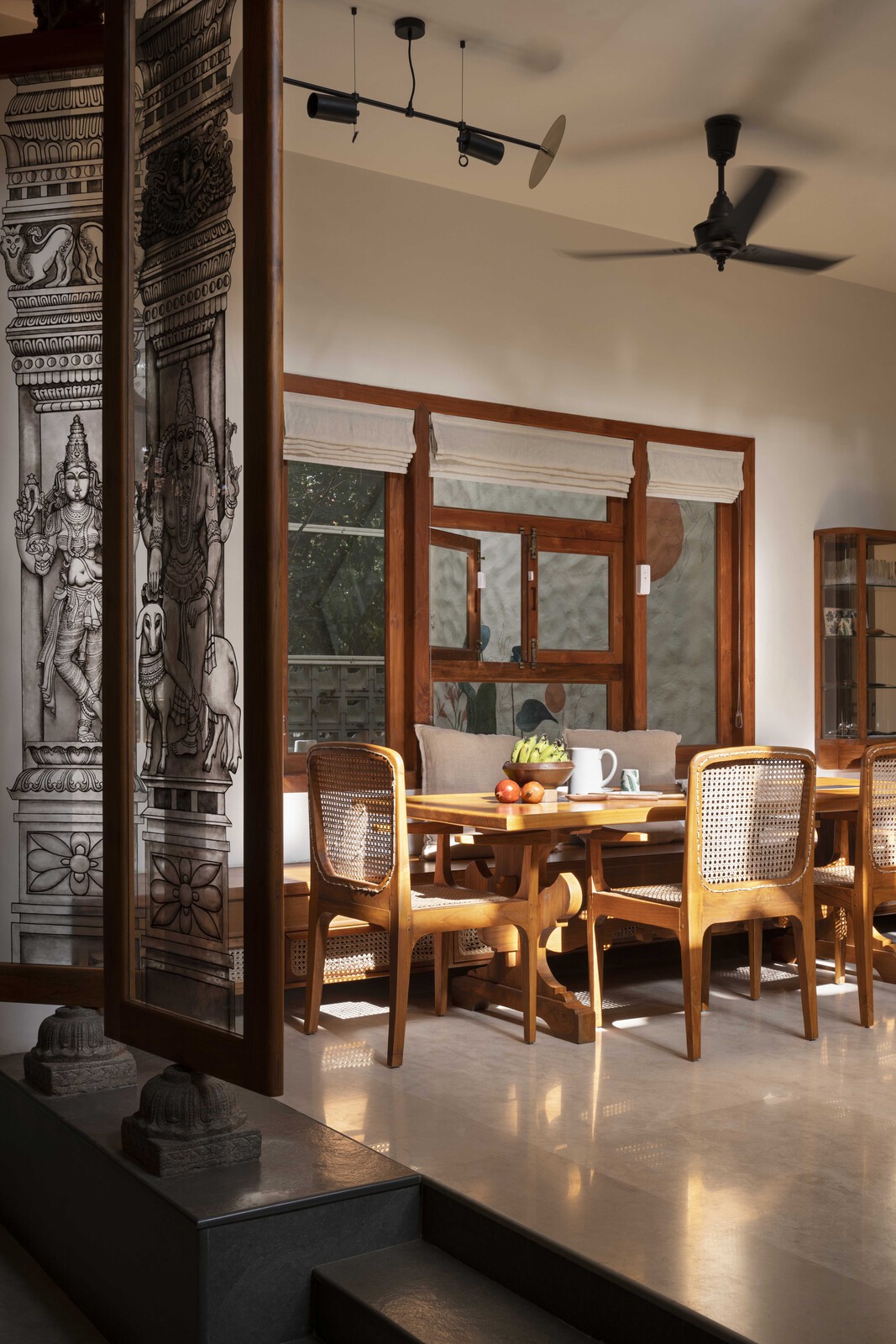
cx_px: 448
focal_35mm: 37
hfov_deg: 35.9
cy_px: 672
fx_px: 1381
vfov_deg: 51.9
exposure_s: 1/5
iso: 200
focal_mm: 37
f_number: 11
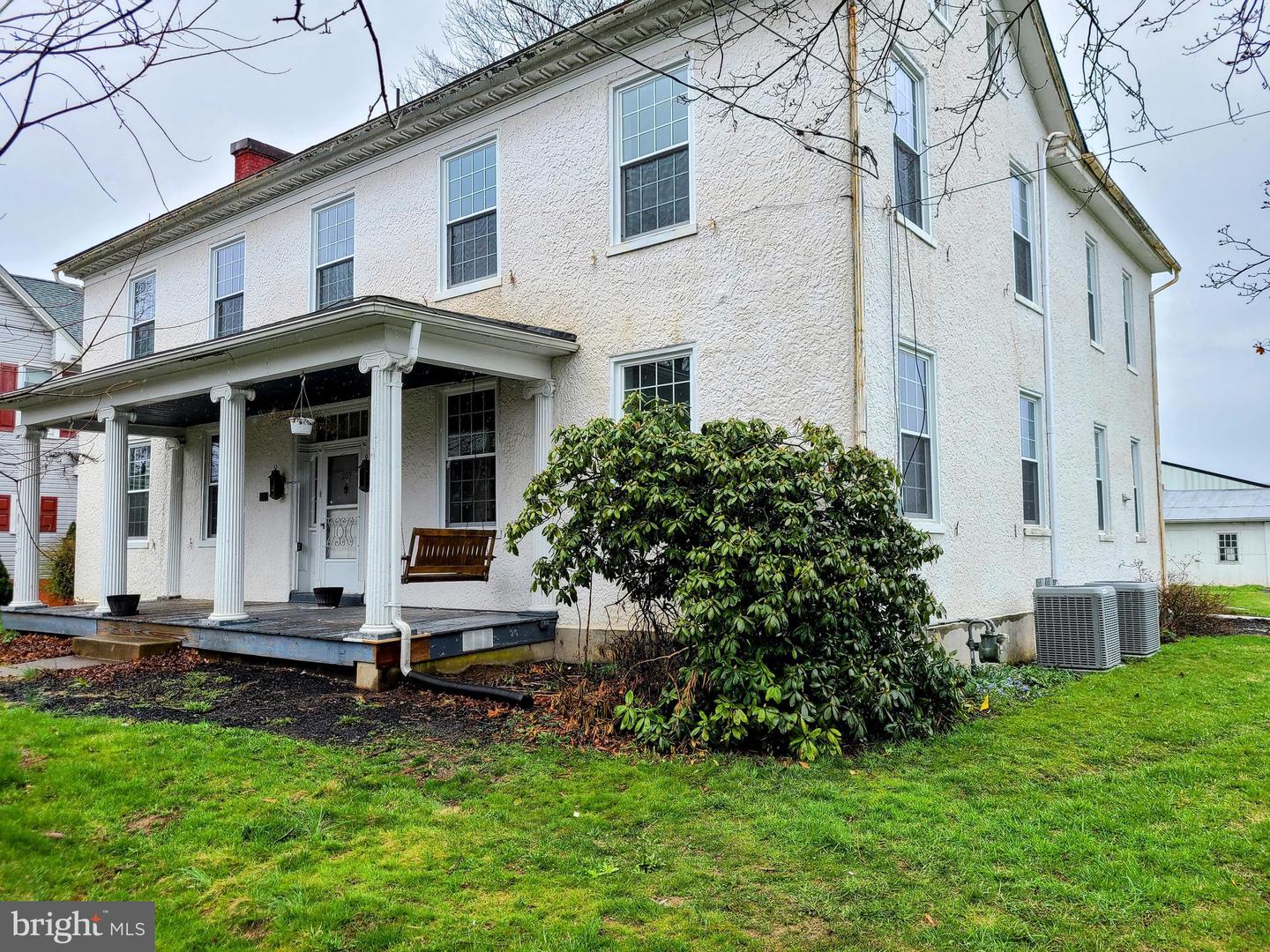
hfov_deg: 67.3
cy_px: 476
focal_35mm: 26
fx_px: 954
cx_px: 635
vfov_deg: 53.1
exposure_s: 1/809
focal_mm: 5.4
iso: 40
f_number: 1.8
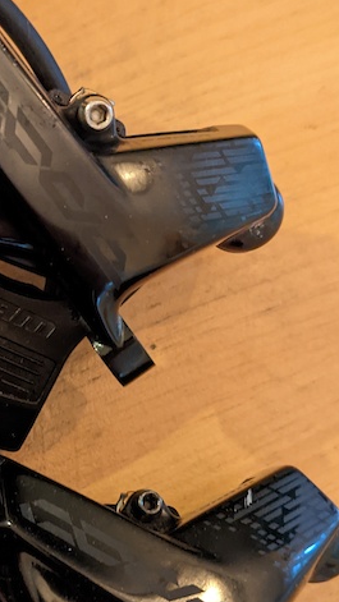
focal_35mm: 50
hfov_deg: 23.6
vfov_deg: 41.2
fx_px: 799
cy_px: 357
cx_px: 69
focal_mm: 4.38
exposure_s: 1/30
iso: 590
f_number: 1.73
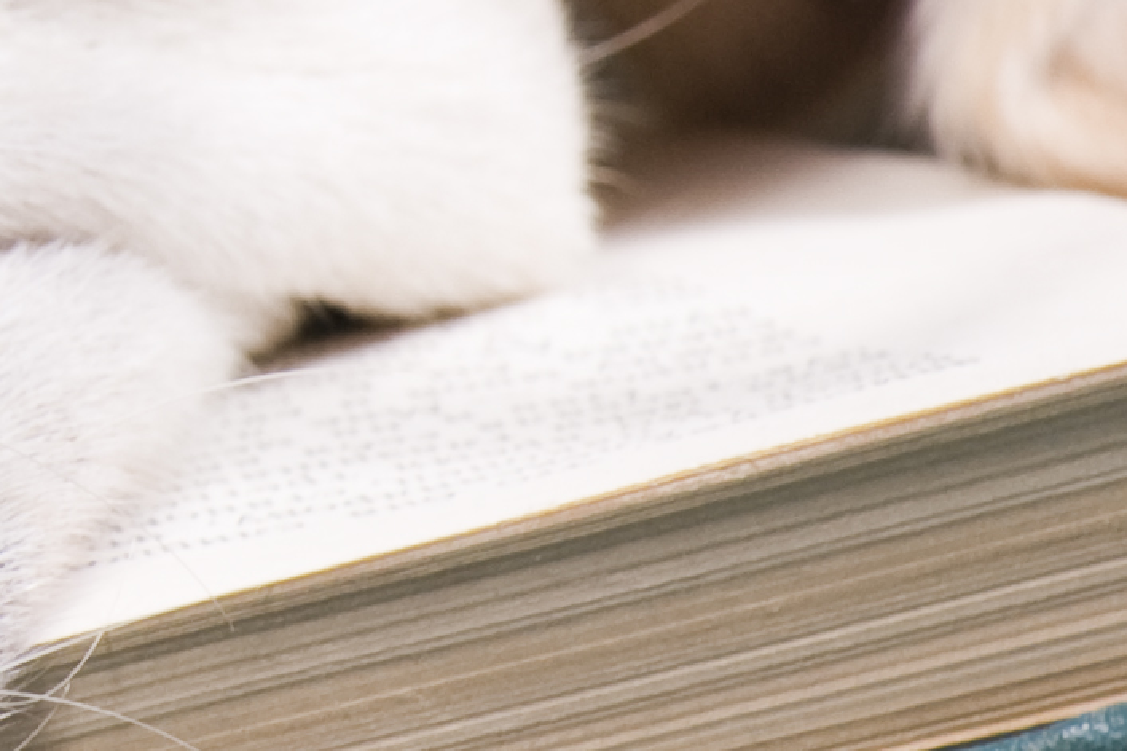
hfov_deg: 3.2
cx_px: -1734
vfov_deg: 2.2
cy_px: -615
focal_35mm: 632
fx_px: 19779
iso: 160
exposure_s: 1/160
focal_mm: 105
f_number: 13
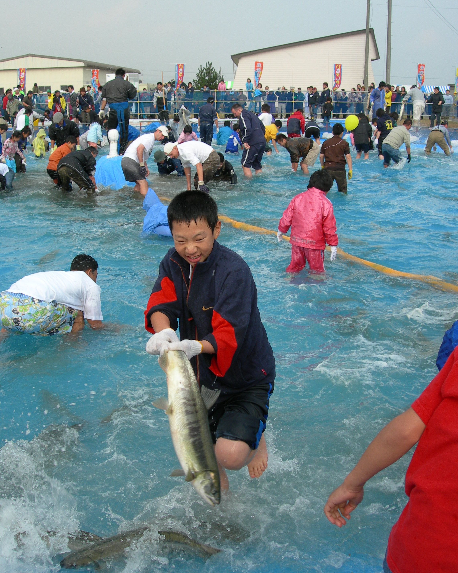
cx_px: 228
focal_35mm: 40
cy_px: 275
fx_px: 678
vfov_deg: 45.8
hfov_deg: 37.3
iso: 50
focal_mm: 7.8
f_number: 4.8
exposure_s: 1/328
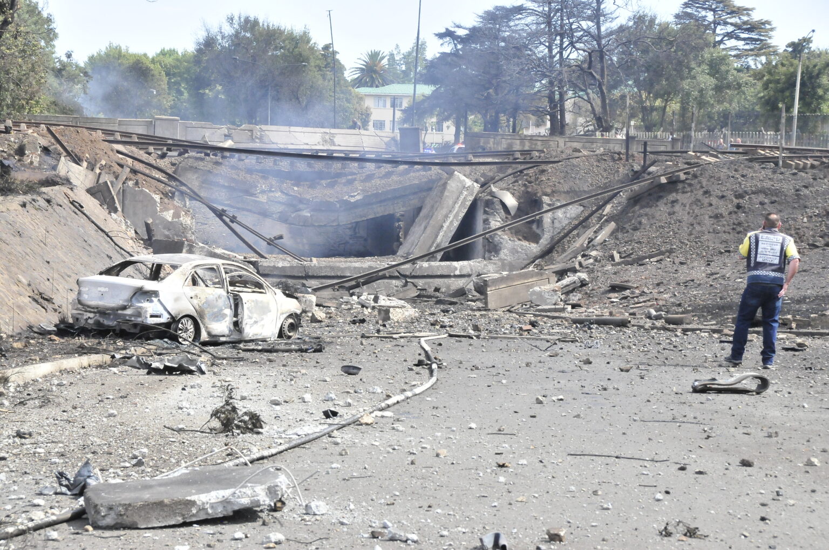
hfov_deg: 26.0
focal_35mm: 78
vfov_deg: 17.4
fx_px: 1794
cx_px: 414
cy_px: 275
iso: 1600
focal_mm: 52
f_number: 9
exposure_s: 1/1600
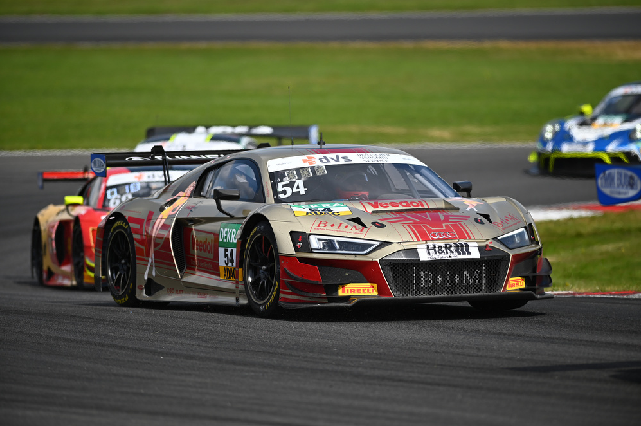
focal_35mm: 301
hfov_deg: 6.9
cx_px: 321
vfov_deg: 4.6
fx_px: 5352
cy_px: 213
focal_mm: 300
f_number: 2.8
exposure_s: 1/2500
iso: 100
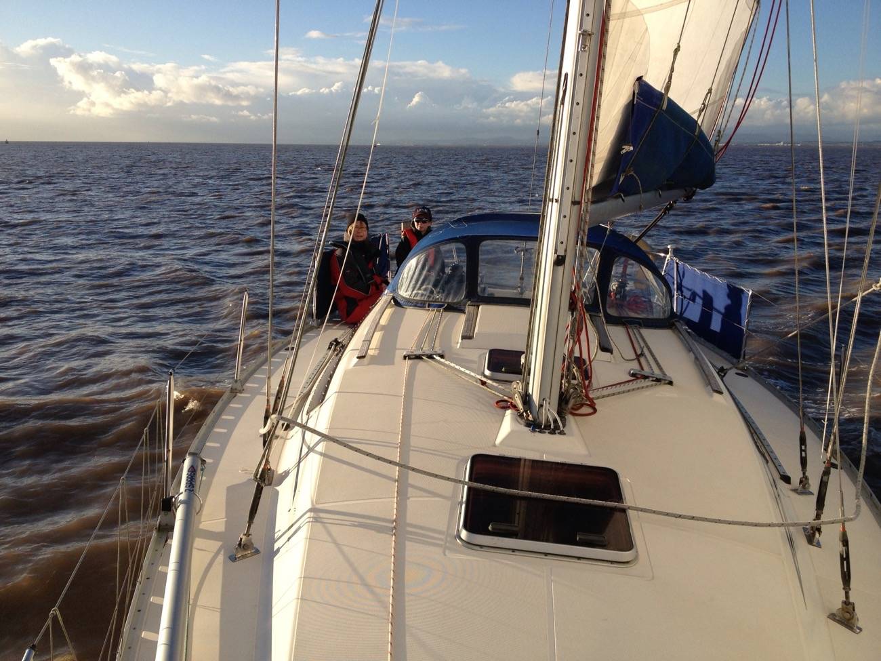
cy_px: 330
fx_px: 891
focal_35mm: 35
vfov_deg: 40.7
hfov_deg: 52.6
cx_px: 440
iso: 50
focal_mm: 4.28
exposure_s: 1/1453
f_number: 2.4
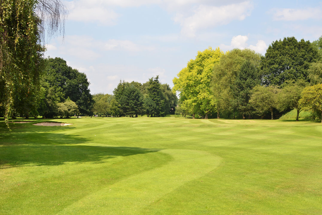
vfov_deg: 25.8
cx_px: 161
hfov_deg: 37.9
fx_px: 470
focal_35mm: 52
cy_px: 108
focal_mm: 35
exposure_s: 1/400
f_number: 4
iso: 100
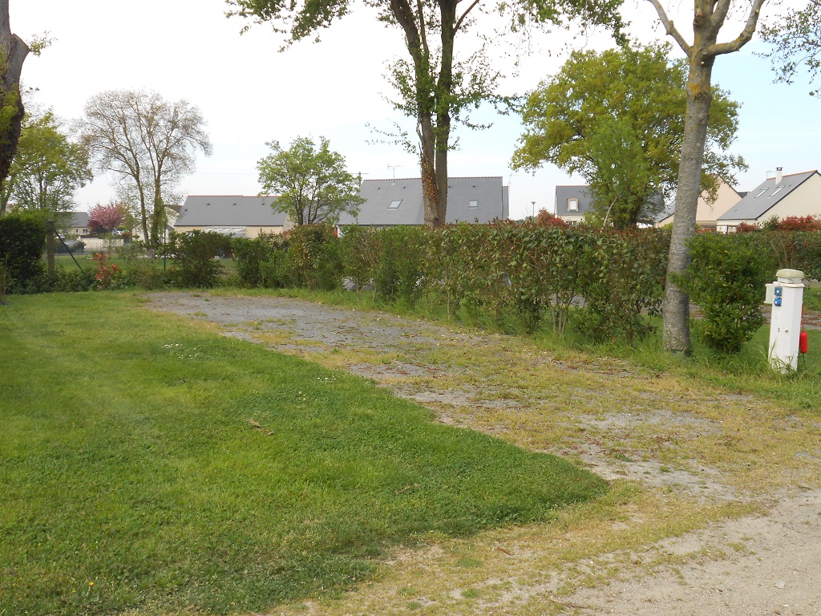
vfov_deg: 37.7
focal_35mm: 38
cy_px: 308
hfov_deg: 49.0
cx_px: 410
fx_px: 901
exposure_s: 1/200
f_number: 4.2
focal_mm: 6.8
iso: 80
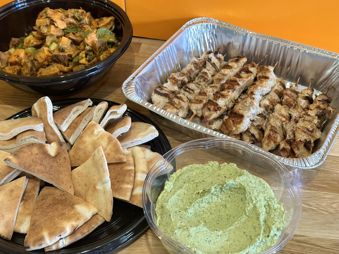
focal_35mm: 48
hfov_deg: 39.7
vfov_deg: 30.3
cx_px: 170
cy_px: 127
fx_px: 470
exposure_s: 1/60
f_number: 1.78
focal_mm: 6.86
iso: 200
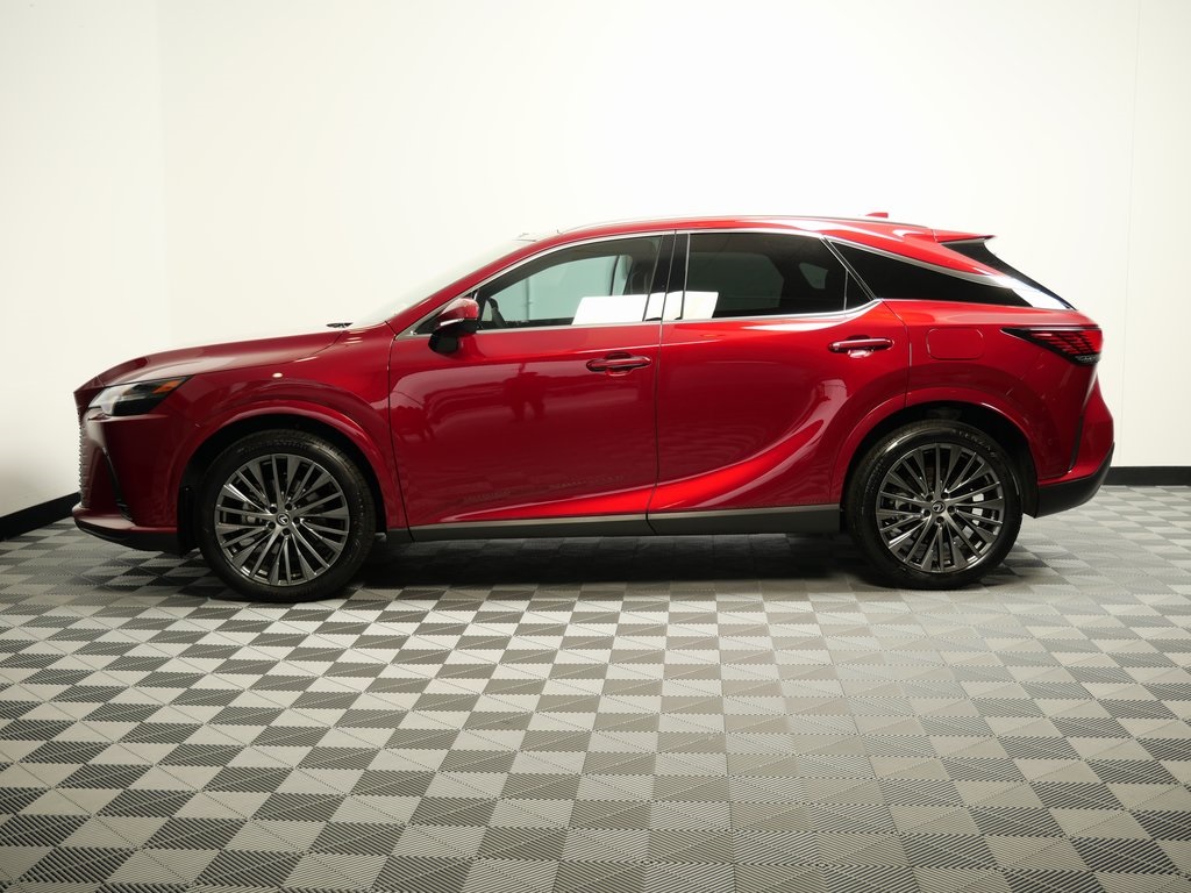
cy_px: 446
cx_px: 596
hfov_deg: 46.8
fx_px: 1376
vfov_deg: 36.0
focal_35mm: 40
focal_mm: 20
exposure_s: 1/100
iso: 200
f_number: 4.5
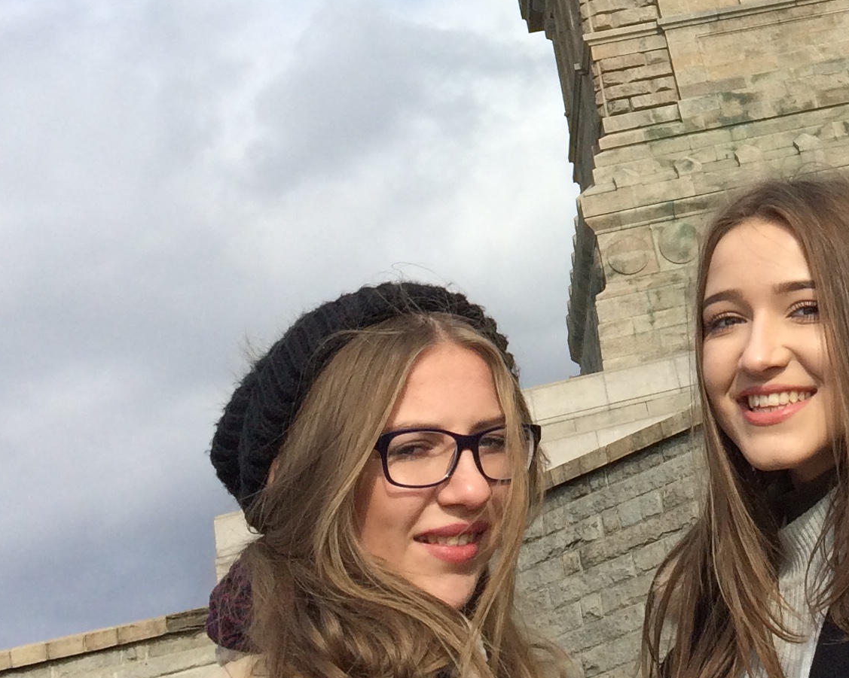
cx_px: 919
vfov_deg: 18.0
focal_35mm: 82
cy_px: -76
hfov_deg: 22.1
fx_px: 2060
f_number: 2.2
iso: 32
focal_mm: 4.15
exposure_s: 1/2564
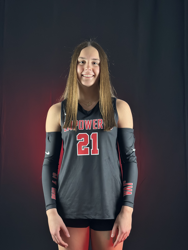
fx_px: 348
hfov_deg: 30.3
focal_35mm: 48
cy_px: 125
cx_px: 94
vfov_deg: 39.7
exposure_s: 1/60
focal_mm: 6.86
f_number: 1.78
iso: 320
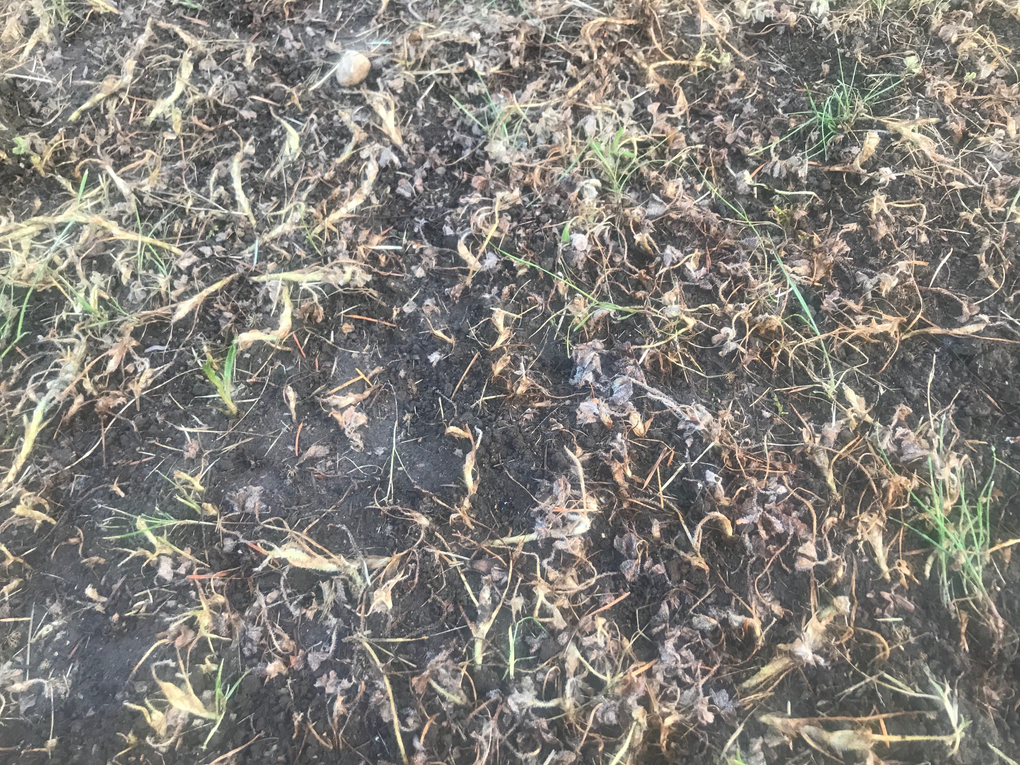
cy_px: 382
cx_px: 510
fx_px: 825
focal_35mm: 28
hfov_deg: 63.4
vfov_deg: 49.7
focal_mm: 3.99
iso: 25
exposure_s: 1/30
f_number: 1.8
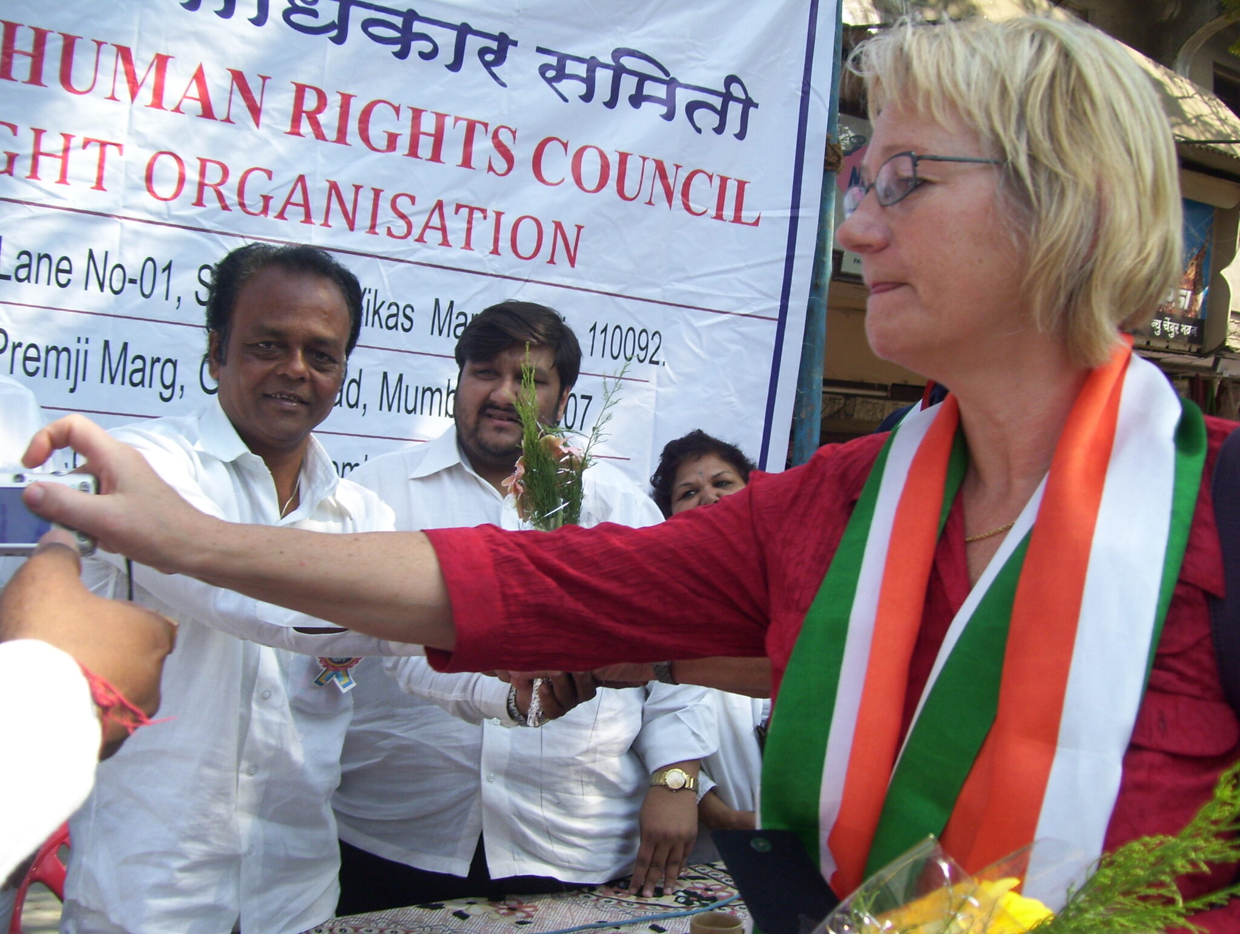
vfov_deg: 39.7
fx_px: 1291
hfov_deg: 51.3
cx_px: 620
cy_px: 467
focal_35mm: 36
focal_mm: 6
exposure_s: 1/640
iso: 80
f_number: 2.7
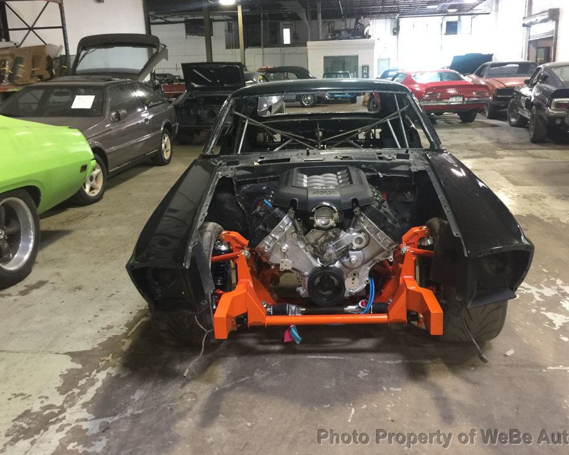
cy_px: 218
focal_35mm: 32
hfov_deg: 55.6
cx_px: 302
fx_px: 539
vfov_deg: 45.8
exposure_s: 1/10
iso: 125
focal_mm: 4.15
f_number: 2.2
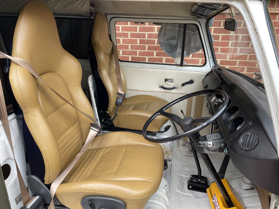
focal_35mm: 26
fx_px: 210
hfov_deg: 67.3
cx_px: 140
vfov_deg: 53.1
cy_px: 104
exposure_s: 1/121
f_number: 1.6
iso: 50
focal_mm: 4.2
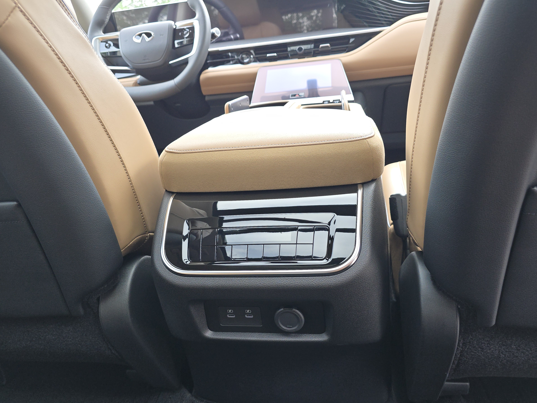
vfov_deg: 56.8
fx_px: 372
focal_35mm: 24
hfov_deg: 71.6
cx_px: 272
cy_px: 208
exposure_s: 1/180
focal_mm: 6.3
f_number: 1.7
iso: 100
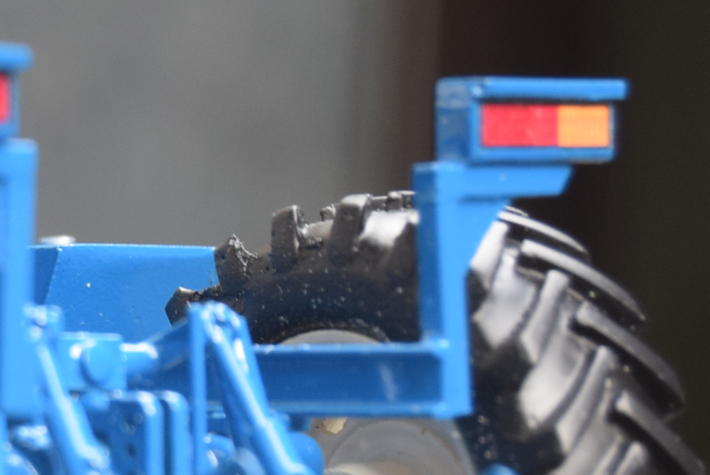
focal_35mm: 274
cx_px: -346
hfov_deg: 7.4
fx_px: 5401
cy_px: 239
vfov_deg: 5.0
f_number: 5.6
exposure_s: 1/60
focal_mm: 55
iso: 560
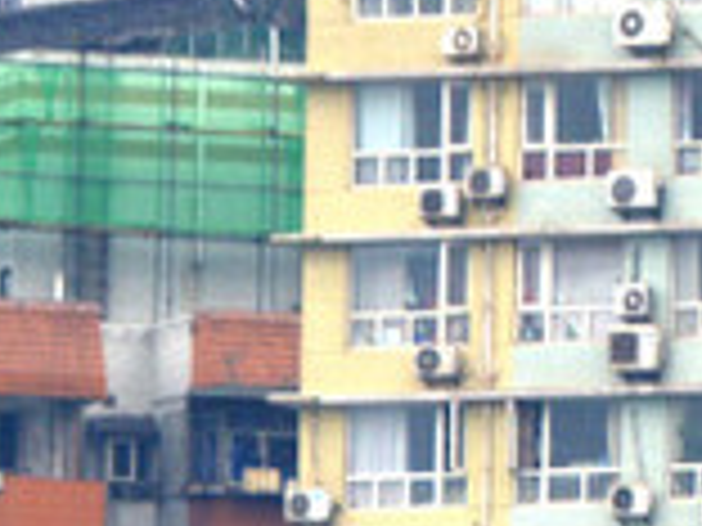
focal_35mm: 2225
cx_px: -144
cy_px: 1724
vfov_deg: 0.7
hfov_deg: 0.9
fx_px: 45122
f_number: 5.6
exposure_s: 1/250
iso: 100
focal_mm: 200
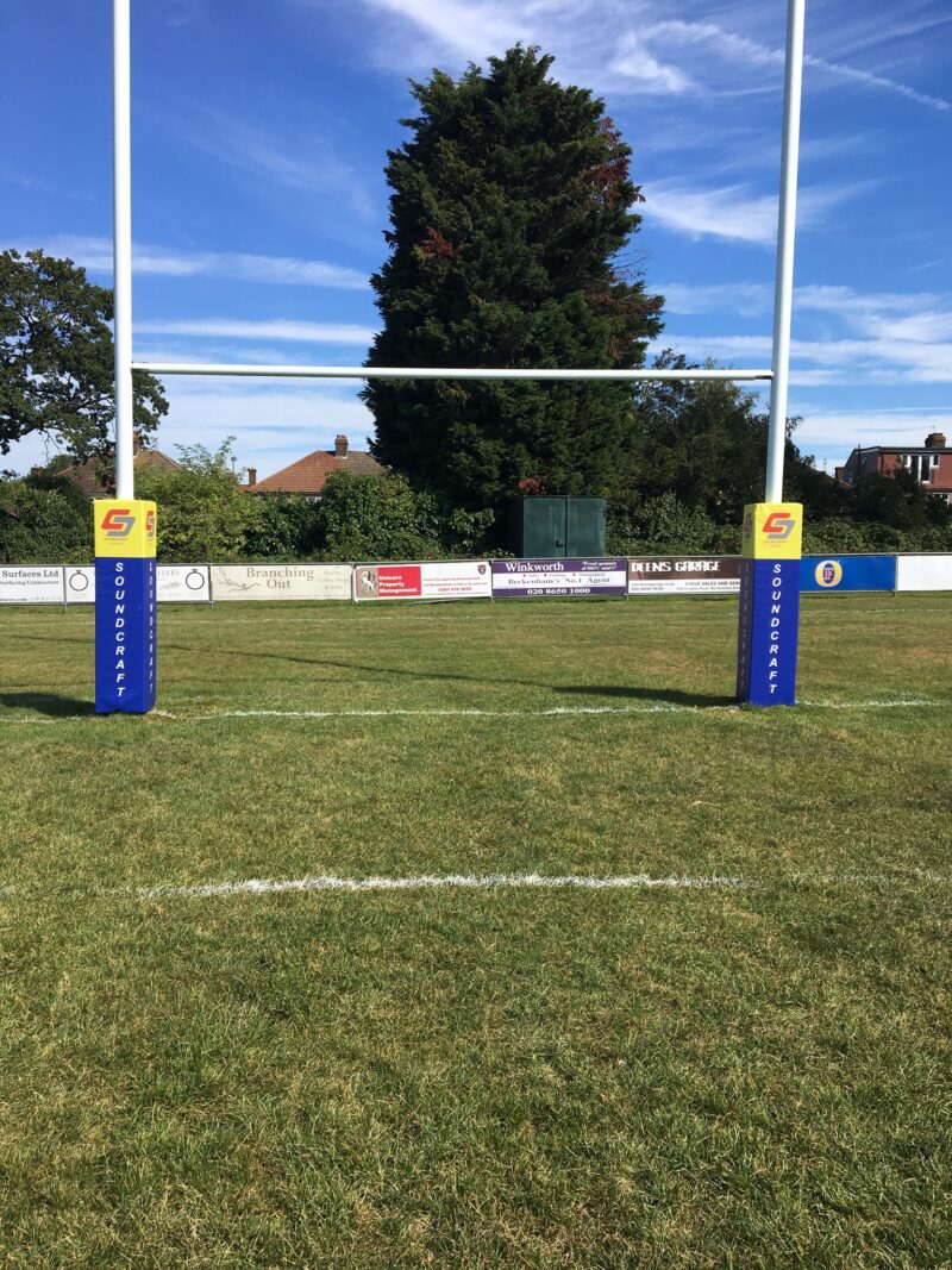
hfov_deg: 48.2
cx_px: 476
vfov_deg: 61.7
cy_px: 635
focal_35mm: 29
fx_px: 1064
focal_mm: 4.15
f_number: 2.2
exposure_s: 1/1709
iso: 25
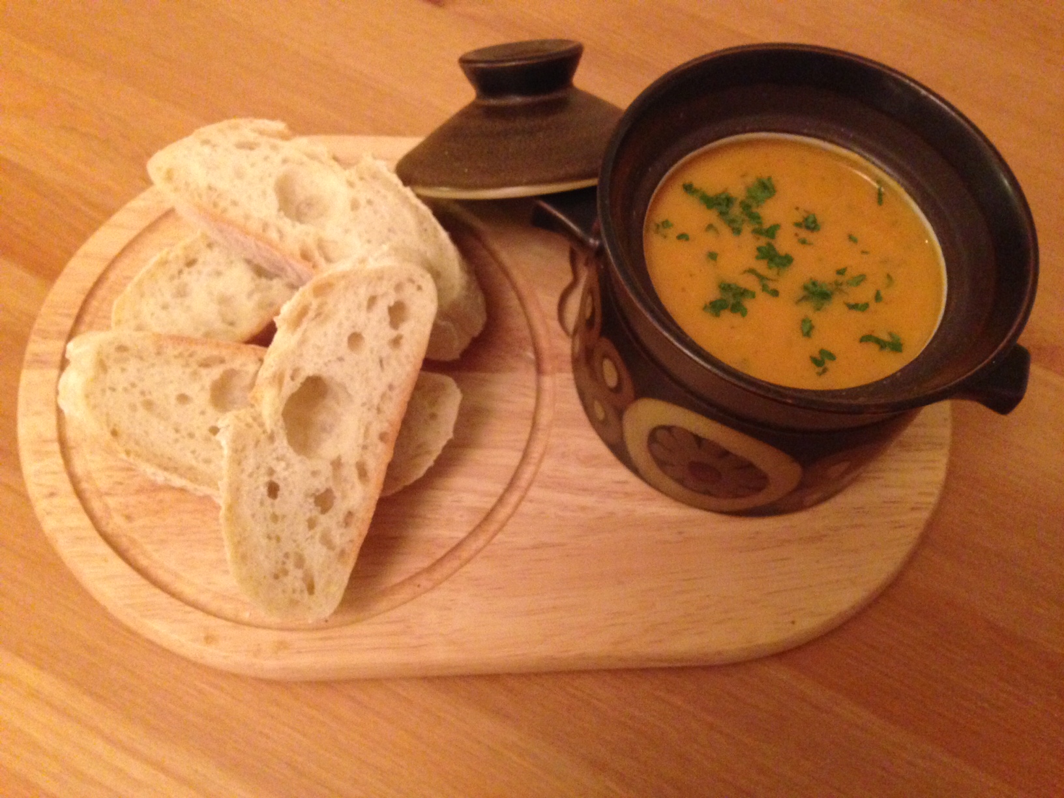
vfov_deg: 42.9
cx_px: 532
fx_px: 1014
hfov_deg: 55.4
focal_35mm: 33
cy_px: 399
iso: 500
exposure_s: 1/15
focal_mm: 4.12
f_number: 2.4
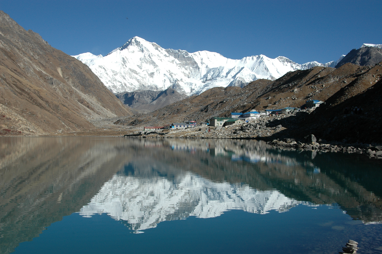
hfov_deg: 46.4
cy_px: 127
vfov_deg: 31.8
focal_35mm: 42
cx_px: 191
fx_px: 445
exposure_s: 1/400
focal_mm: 28
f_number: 10
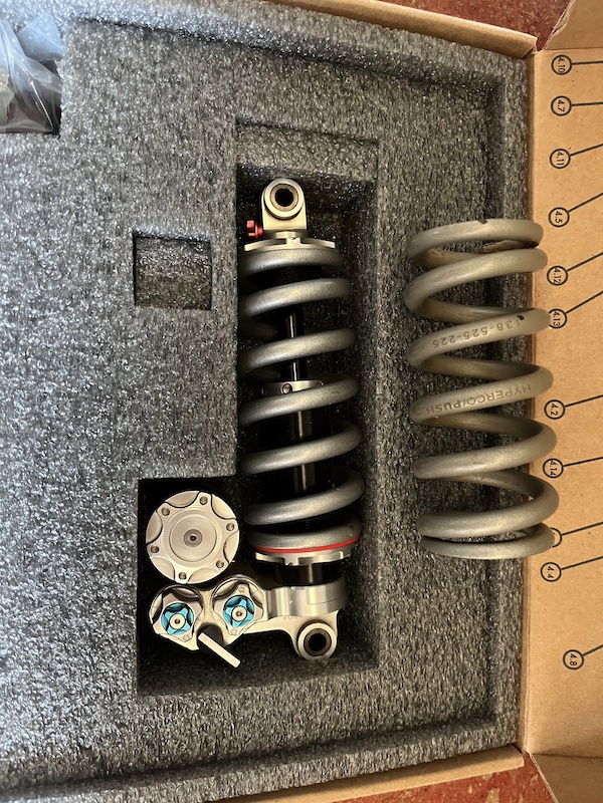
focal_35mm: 26
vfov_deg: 67.3
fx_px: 604
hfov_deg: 53.1
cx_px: 302
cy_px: 402
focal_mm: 5.1
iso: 640
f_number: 1.6
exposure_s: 1/34
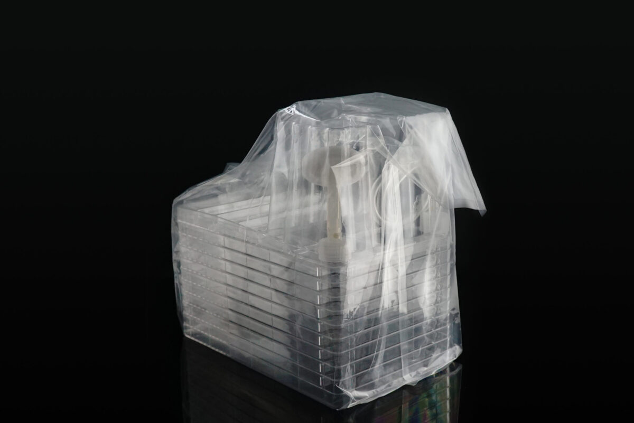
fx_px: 810
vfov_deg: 29.3
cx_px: 317
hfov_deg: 42.7
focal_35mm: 46
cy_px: 212
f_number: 5
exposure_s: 1/1000
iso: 4000
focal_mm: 31
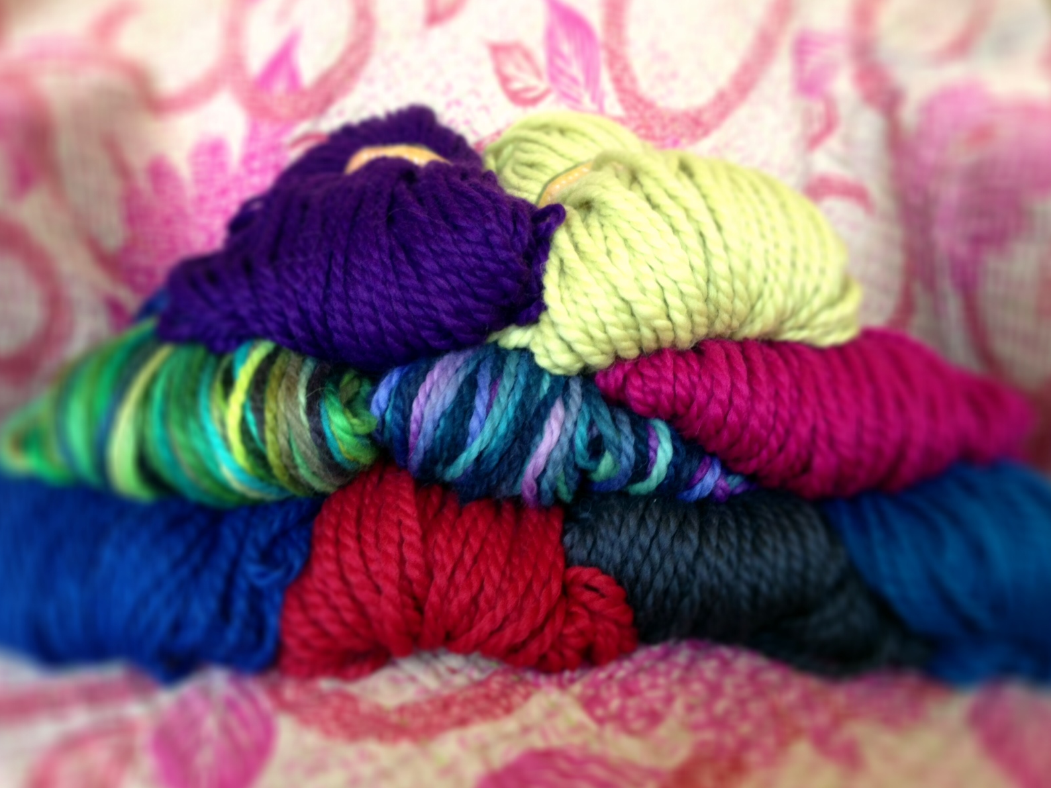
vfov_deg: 39.7
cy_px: 395
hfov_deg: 51.4
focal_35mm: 36
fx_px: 1093
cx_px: 527
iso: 64
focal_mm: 4.28
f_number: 2.4
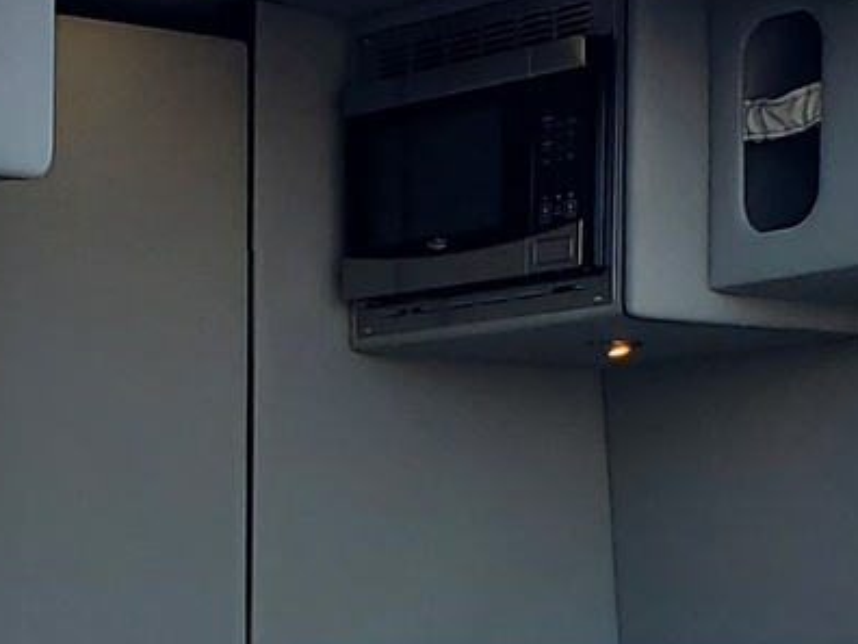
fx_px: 3123
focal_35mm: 126
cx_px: 386
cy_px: 871
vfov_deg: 11.4
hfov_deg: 15.6
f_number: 2.4
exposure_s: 1/861
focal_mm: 4.3
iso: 50
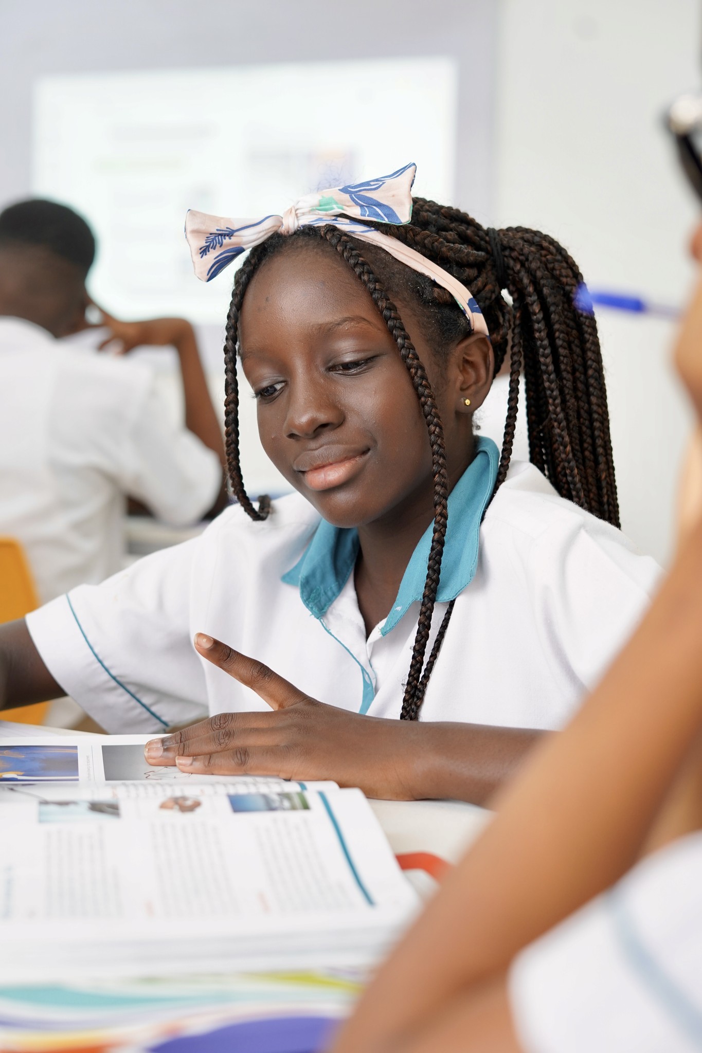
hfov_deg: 27.0
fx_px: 1463
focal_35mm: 50
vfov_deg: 39.6
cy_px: 526
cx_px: 351
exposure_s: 1/100
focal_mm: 50
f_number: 3.2
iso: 800
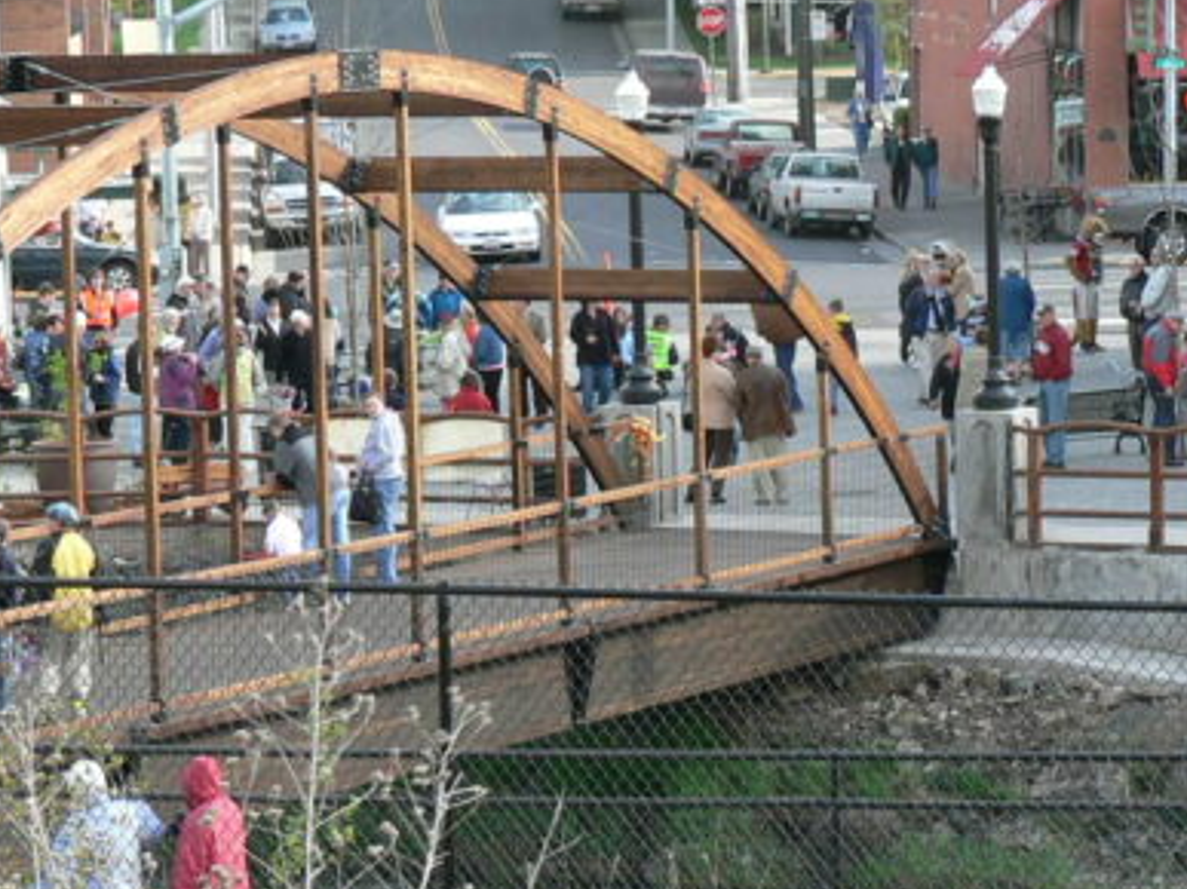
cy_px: 469
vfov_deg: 8.5
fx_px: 5965
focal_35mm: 174
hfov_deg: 11.4
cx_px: 641
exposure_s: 1/100
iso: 64
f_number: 4
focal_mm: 14.5
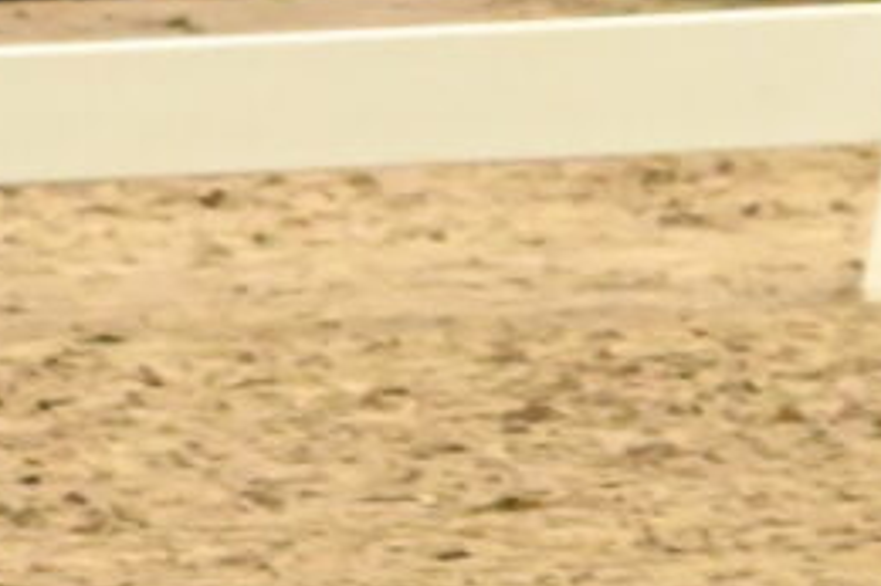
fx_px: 20959
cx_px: -2274
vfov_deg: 1.6
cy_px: -620
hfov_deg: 2.4
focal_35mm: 857
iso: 20000
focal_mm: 116
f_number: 9
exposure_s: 1/640
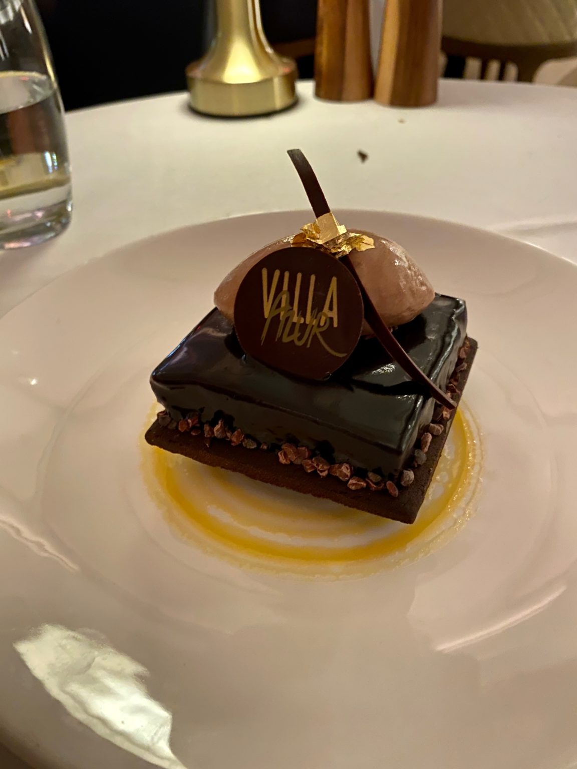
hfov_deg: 53.1
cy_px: 384
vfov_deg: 67.3
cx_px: 288
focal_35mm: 26
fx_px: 578
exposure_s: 1/21
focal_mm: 4.25
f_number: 1.8
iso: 1000
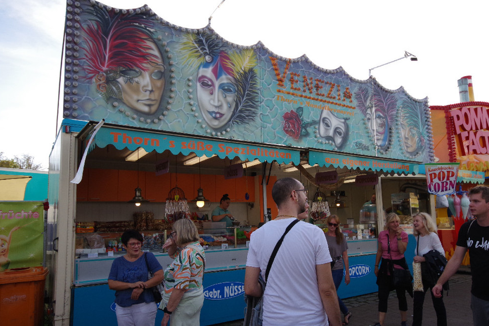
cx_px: 269
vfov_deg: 49.5
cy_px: 178
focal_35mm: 26
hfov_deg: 69.2
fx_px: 353
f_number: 10
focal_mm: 14
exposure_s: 1/500
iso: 800
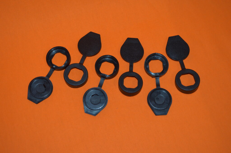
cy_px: 76
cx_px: 116
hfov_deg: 36.9
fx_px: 346
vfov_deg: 24.9
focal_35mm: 54
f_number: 5
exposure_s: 1/60
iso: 800
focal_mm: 36
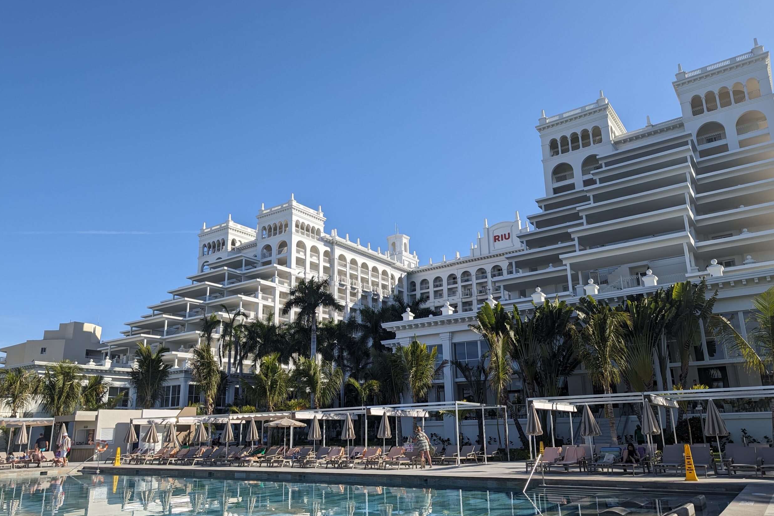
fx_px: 559
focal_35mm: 26
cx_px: 402
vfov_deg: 49.5
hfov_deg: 69.4
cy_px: 276
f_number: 1.68
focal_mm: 6.9
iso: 19
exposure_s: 1/1119
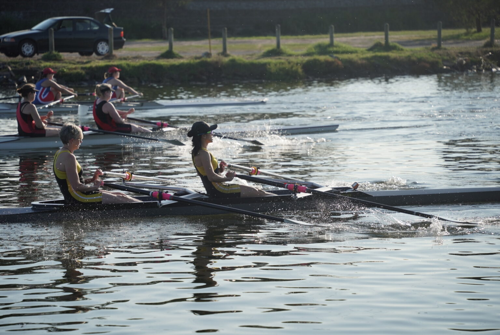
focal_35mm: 138
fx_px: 1918
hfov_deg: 14.9
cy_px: 168
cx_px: 250
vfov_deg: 10.0
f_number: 5
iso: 250
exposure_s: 1/2000
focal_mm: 138
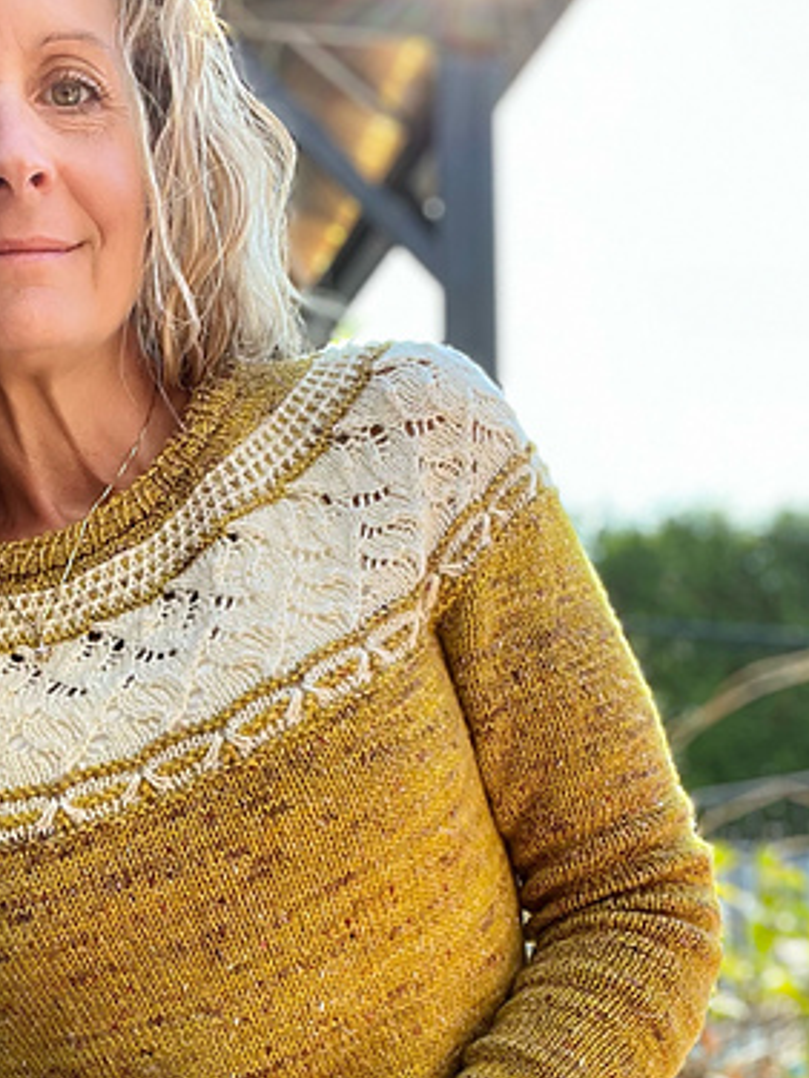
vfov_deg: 36.6
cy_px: 811
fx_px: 1589
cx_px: 132
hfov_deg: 27.8
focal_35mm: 51
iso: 40
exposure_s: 1/121
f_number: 2.2
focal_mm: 2.71
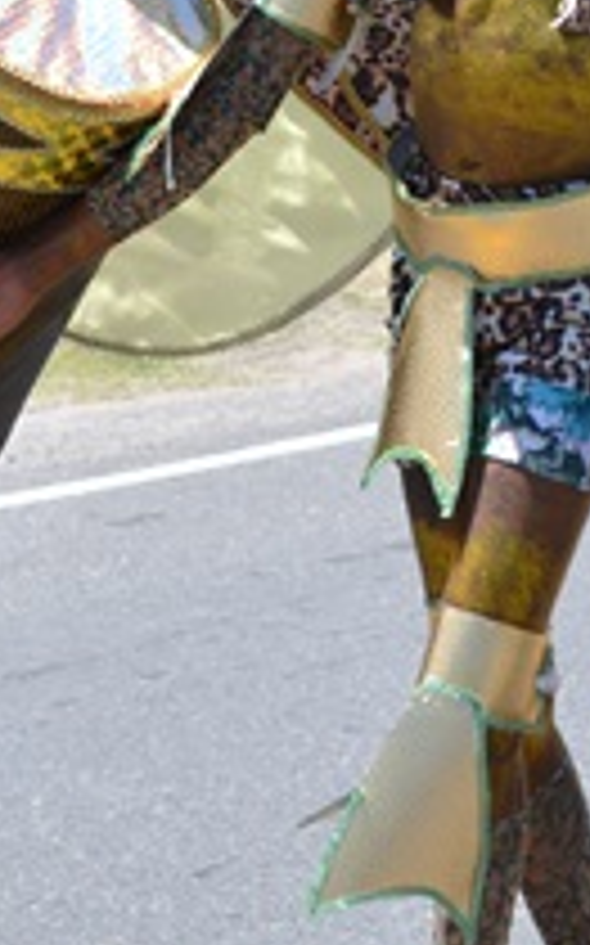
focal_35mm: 205
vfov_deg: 10.2
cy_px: 25
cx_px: 464
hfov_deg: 6.4
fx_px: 5281
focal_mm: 44
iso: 100
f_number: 6.3
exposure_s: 1/250
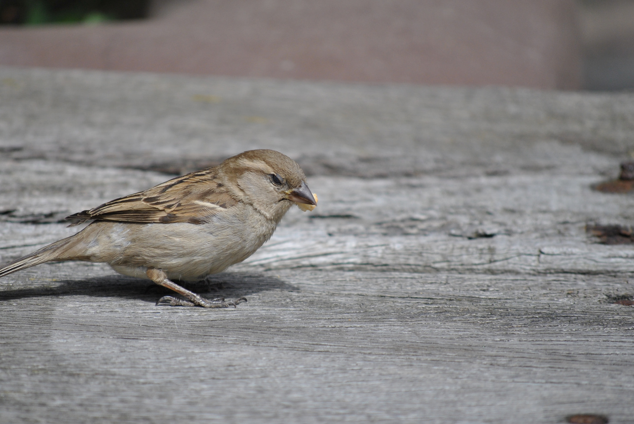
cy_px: 216
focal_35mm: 354
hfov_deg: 5.8
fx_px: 6242
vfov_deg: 3.9
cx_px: 294
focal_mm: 200
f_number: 5.6
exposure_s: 1/640
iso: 200
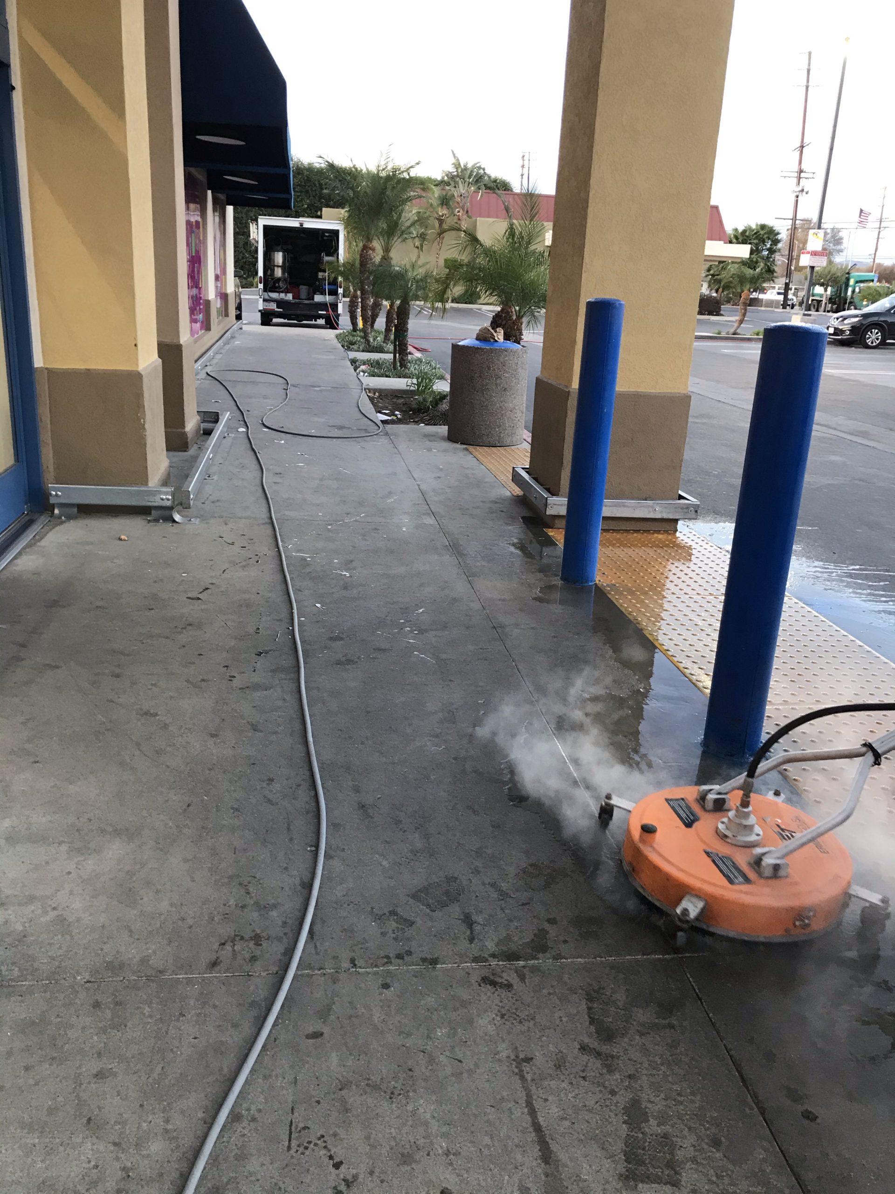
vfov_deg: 63.4
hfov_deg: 49.7
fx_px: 965
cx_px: 448
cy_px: 597
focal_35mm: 28
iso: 40
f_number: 1.8
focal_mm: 3.99
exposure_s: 1/24
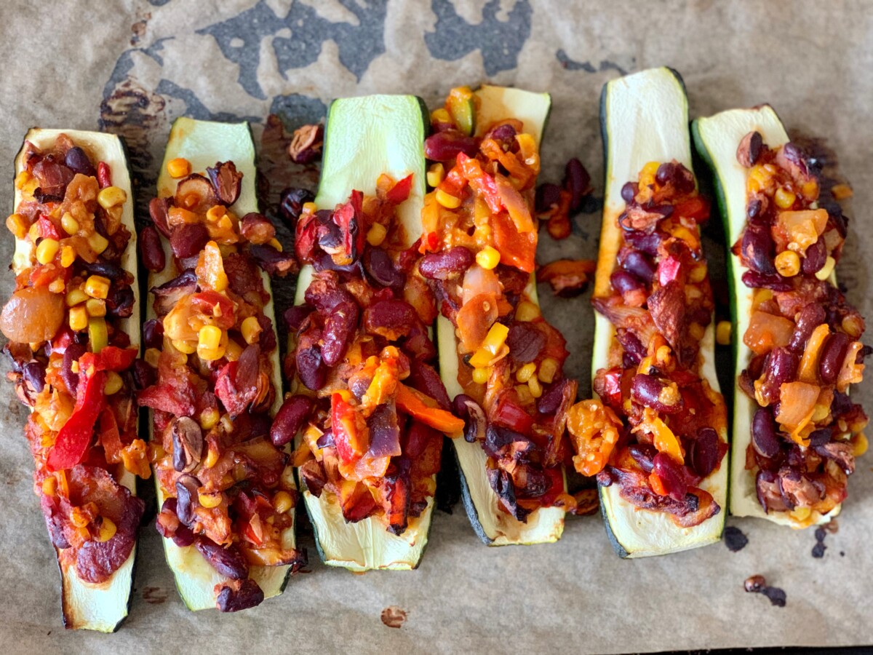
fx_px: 1311
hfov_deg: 36.8
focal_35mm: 52
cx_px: 436
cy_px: 328
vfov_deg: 28.0
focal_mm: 6
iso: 250
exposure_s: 1/60
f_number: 2.4
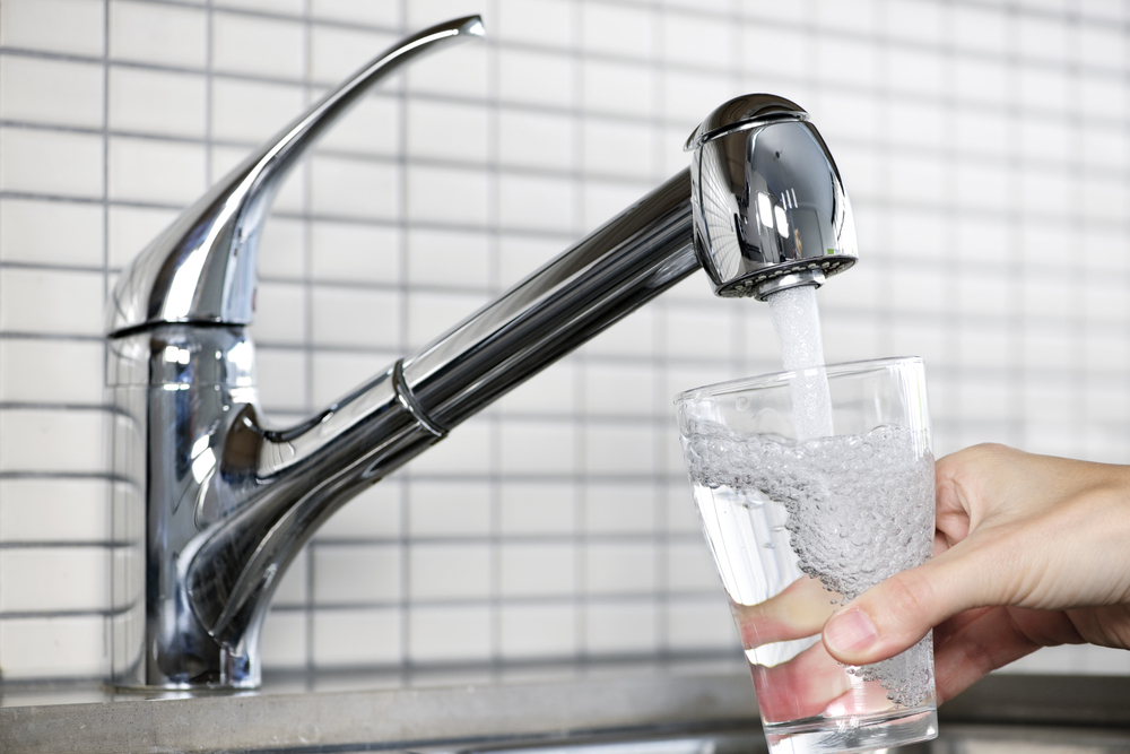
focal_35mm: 105
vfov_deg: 13.0
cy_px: 377
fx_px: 3296
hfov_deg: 19.5
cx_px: 565
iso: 200
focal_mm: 105
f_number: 5
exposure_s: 1/80
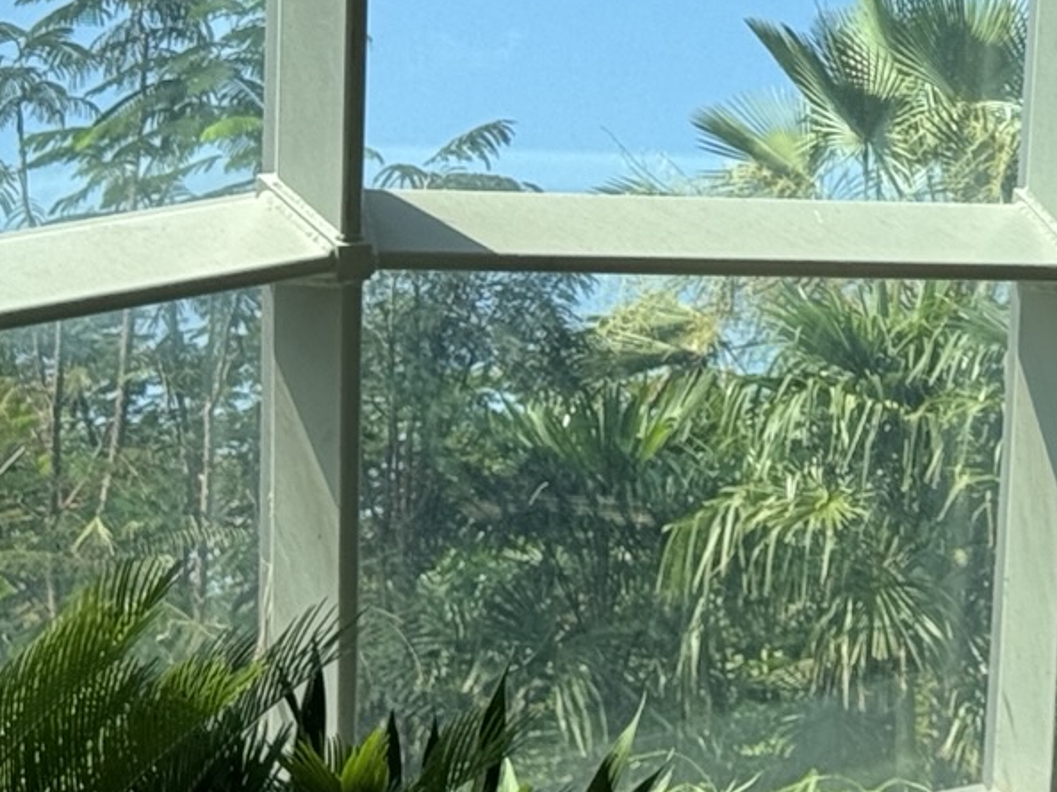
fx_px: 4944
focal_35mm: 162
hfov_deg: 11.7
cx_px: 1540
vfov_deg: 8.9
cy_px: -400
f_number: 1.78
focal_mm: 6.76
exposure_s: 1/1637
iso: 64
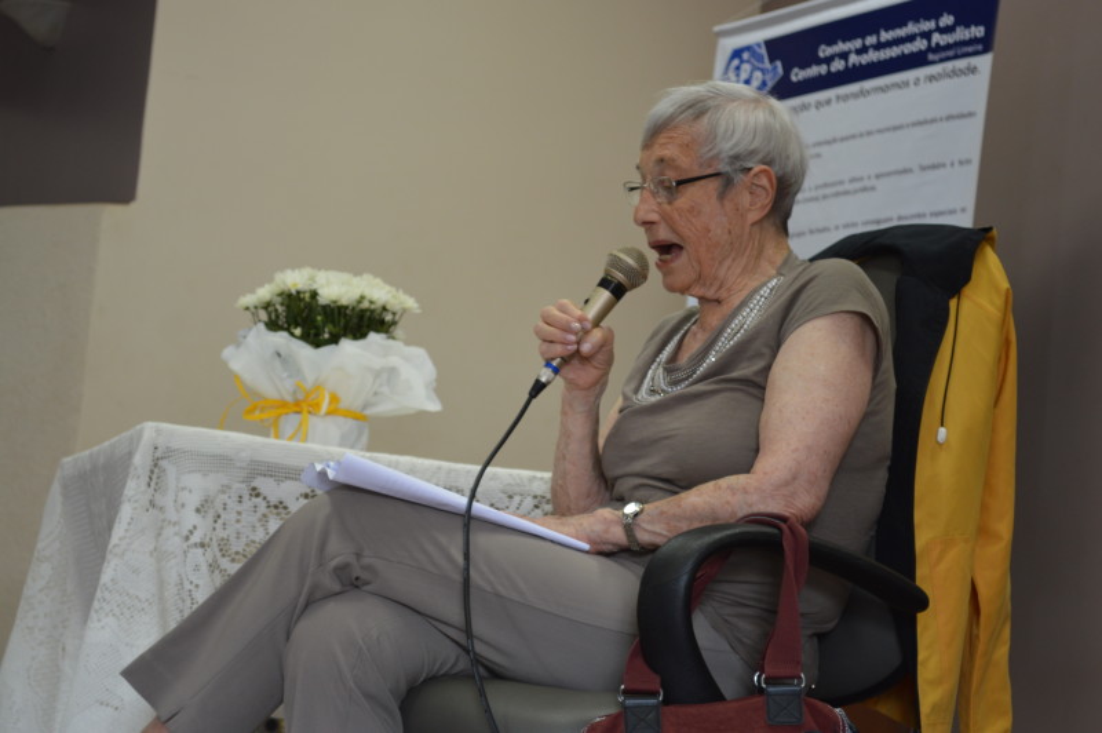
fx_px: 2523
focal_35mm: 82
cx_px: 551
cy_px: 366
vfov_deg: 16.5
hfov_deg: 24.6
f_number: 5.6
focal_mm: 55
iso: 400
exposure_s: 1/25
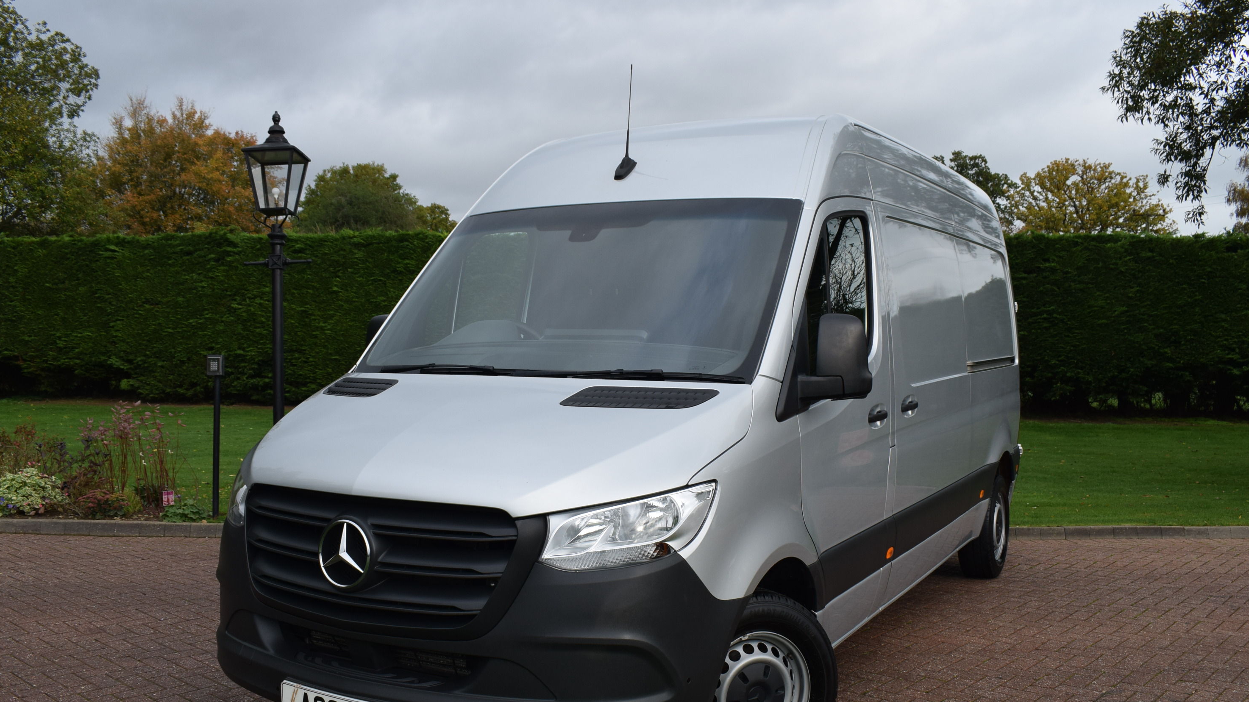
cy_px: 405
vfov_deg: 35.0
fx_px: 1110
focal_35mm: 34
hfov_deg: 58.7
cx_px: 626
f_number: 8
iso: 400
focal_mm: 21
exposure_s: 1/250
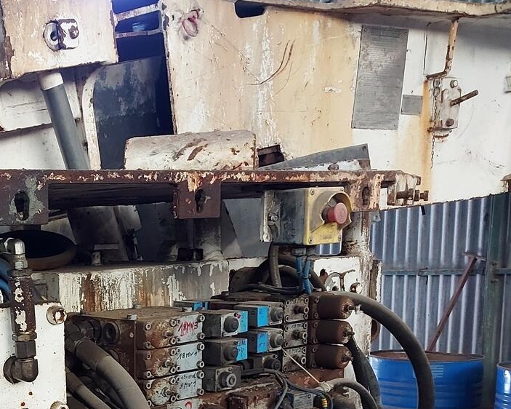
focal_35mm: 50
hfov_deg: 33.9
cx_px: -7
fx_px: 756
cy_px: 401
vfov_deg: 28.5
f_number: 1.8
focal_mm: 5.23
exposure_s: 1/40
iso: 250
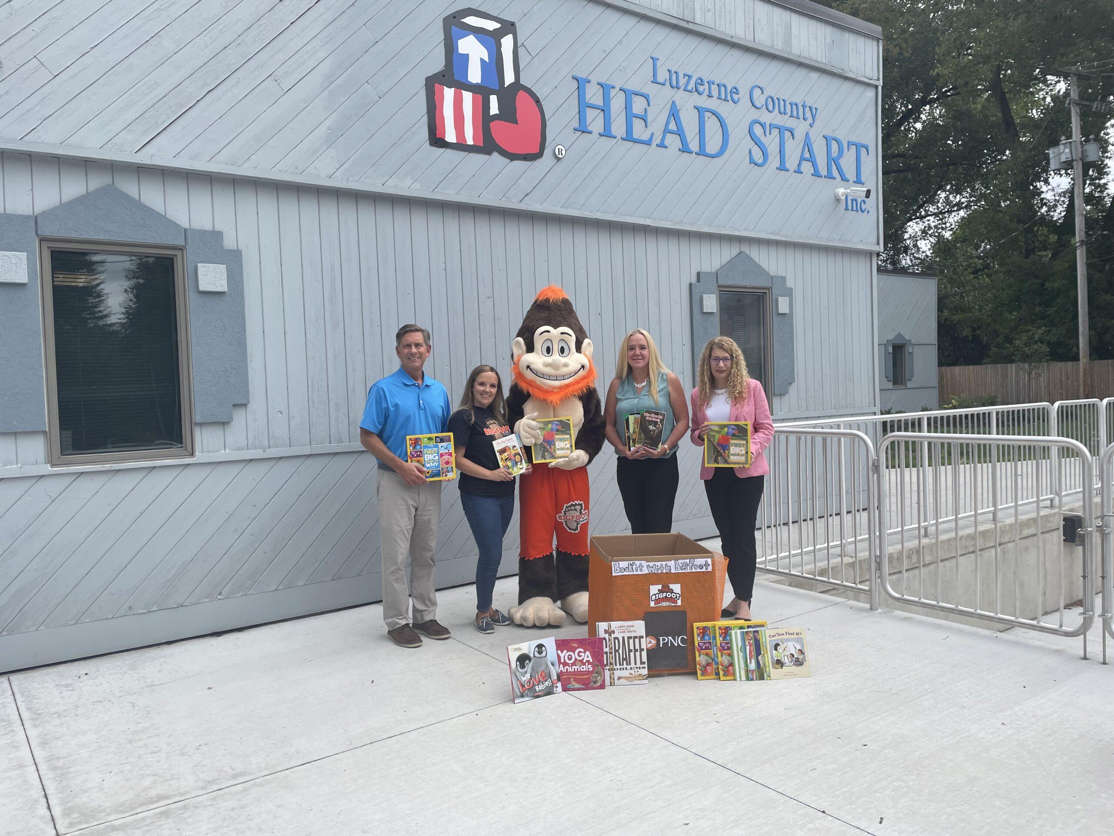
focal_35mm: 26
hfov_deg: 67.3
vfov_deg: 53.1
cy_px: 418
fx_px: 837
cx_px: 557
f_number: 1.6
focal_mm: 4.2
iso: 32
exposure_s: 1/2817
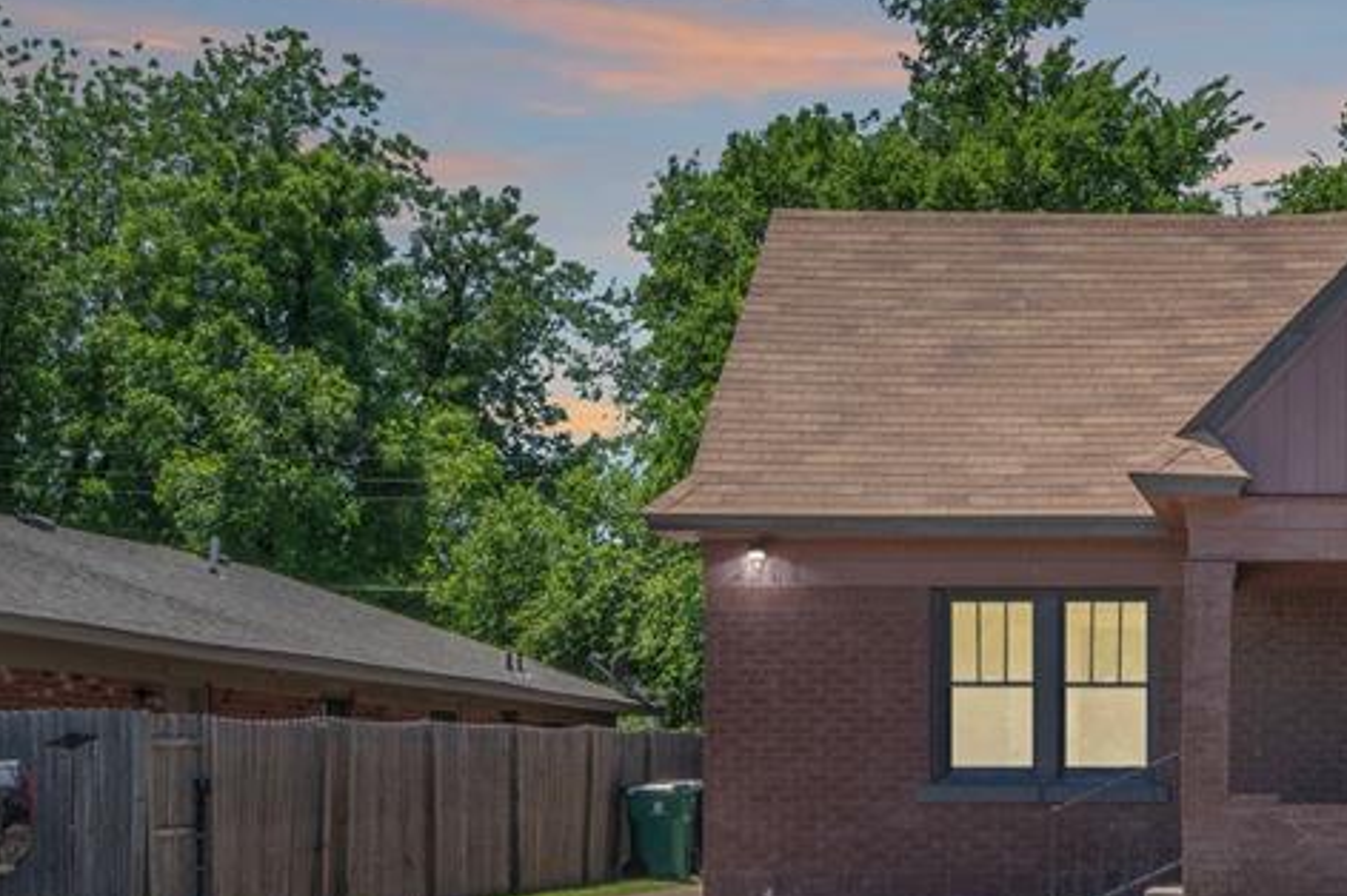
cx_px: 1361
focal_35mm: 76
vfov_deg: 17.7
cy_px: 770
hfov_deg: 25.3
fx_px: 2842
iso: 1000
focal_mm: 35
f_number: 18
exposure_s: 1/400
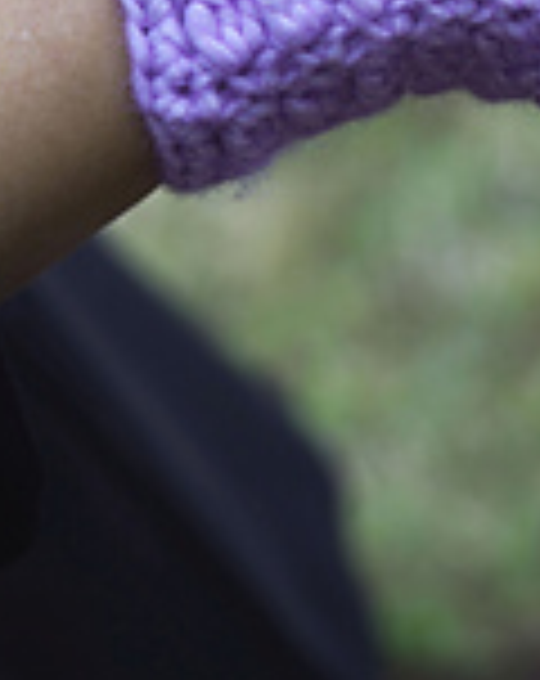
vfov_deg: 10.0
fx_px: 3811
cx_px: 682
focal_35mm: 190
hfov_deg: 8.0
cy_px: -185
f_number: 4.5
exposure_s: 1/160
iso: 100
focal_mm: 61
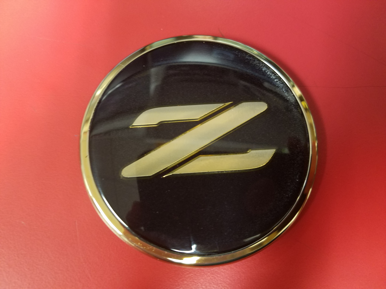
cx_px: 193
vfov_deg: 53.1
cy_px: 144
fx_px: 290
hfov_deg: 67.3
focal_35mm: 26
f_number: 1.7
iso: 200
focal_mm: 4.2
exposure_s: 1/12
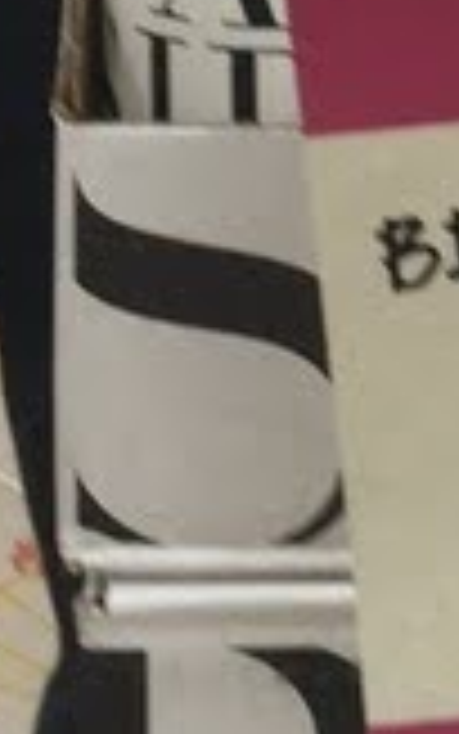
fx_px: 3859
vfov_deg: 10.1
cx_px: 724
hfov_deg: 6.7
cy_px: -720
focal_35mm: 193
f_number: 2.2
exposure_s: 1/30
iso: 40
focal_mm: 4.15
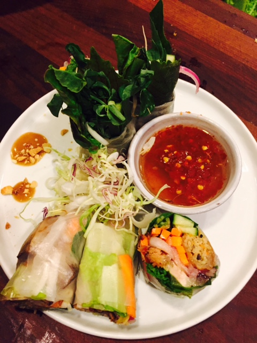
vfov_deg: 61.7
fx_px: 287
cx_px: 128
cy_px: 172
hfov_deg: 48.2
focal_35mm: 29
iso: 250
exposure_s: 1/30
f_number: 2.2
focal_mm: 4.15
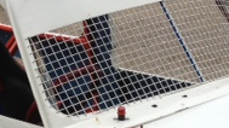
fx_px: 783
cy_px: 159
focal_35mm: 129
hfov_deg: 16.6
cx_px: 114
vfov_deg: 9.2
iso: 50
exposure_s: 1/905
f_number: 2.4
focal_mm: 4.28
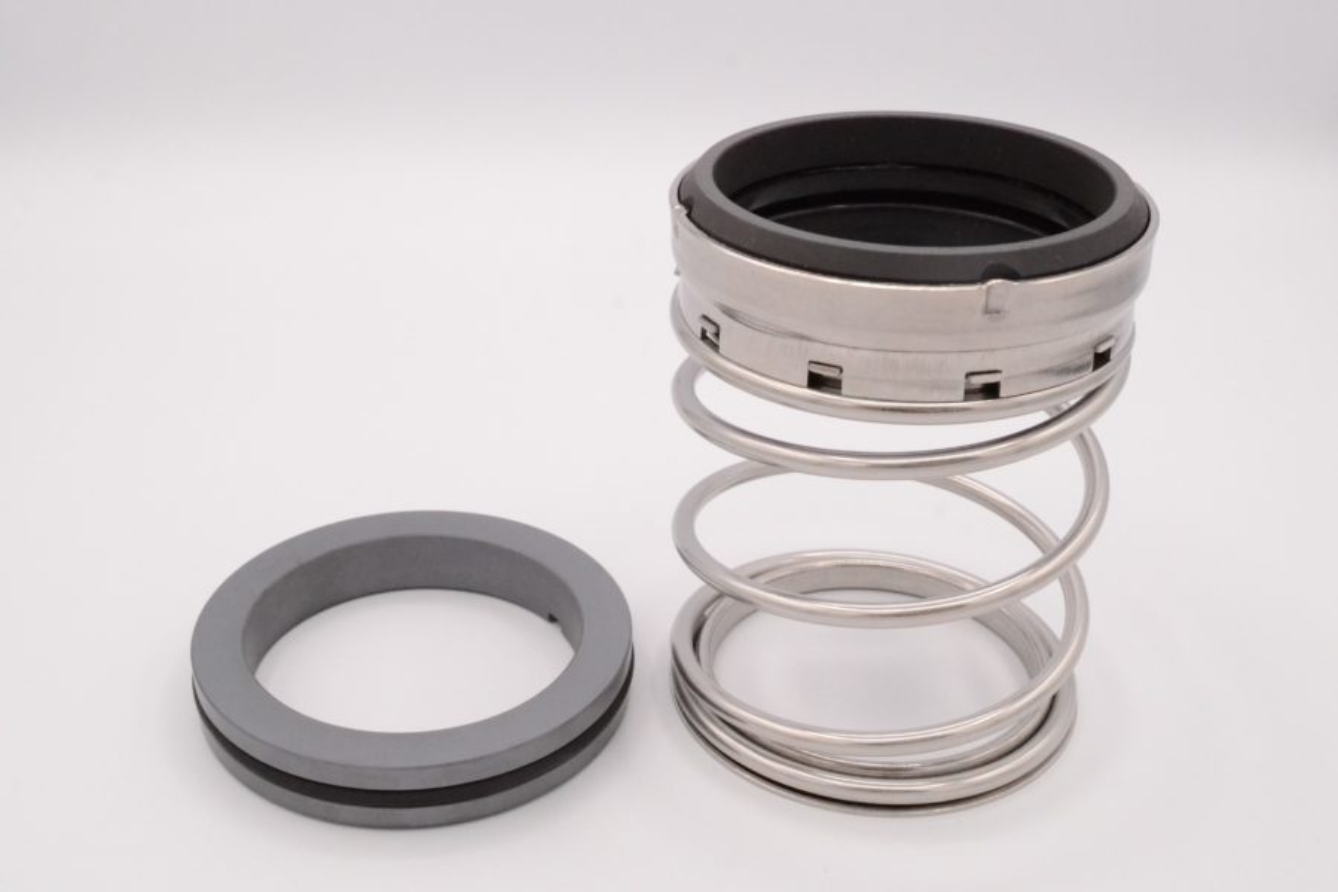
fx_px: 1226
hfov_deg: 57.2
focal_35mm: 33
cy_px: 446
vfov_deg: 40.0
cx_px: 669
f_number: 11
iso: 3200
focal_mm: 22
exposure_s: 1/500
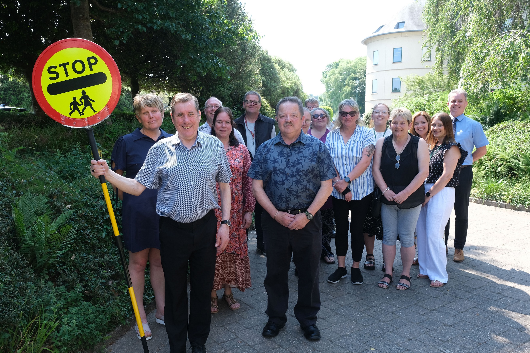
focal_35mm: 29
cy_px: 176
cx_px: 265
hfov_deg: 63.7
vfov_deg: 45.0
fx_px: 427
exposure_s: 1/125
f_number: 8
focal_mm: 19.4
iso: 400
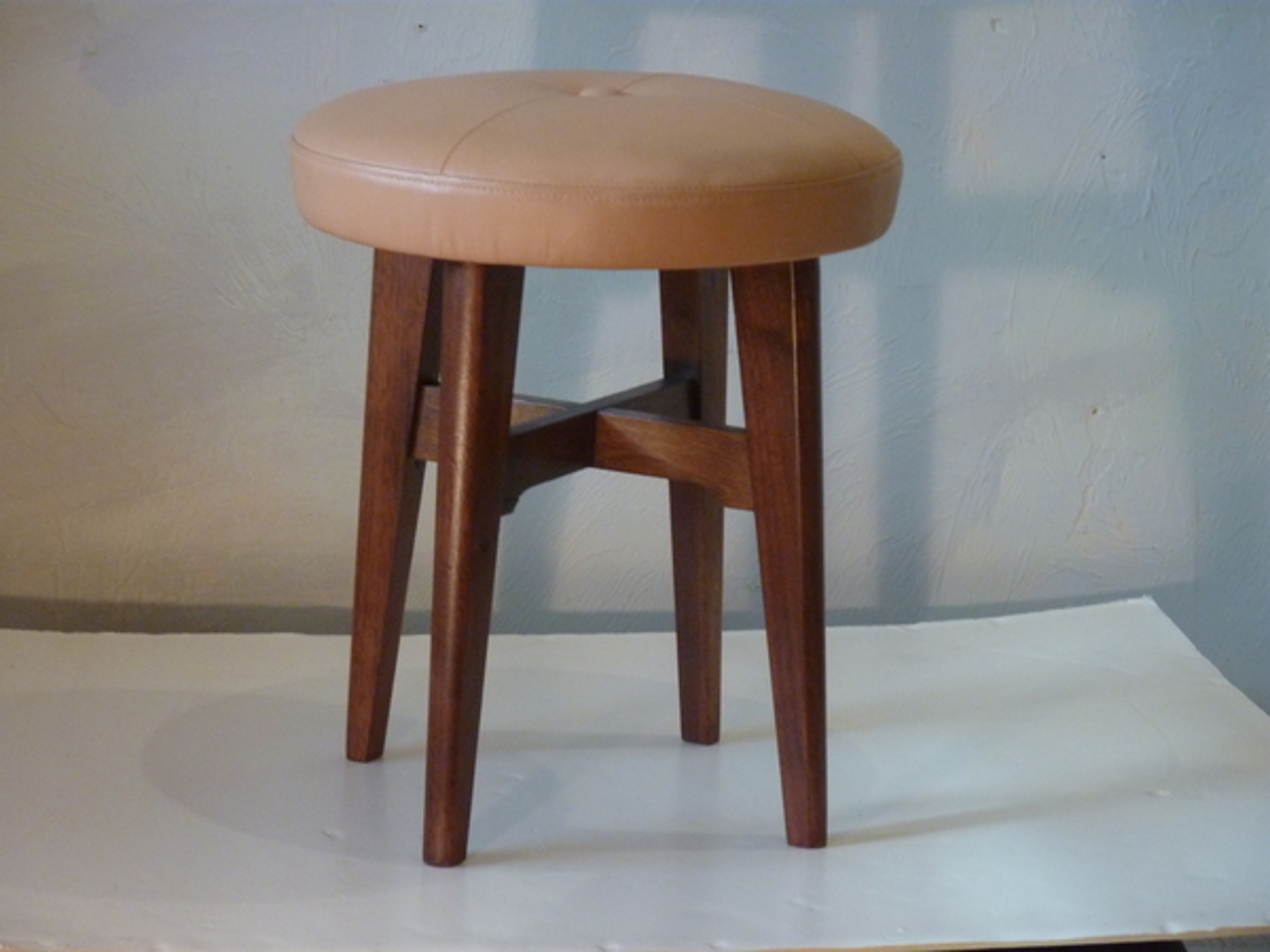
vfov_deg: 11.6
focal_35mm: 128
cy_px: 476
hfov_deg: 15.4
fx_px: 4696
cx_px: 635
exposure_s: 1/20
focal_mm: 21
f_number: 4.4
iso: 400
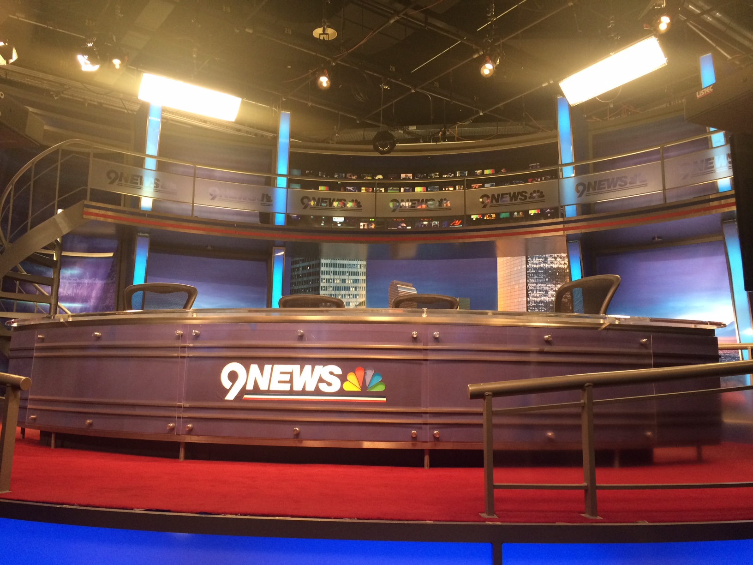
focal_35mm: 29
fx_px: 631
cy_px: 282
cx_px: 376
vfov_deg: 48.2
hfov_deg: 61.7
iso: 160
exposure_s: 1/30
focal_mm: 4.15
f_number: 2.2
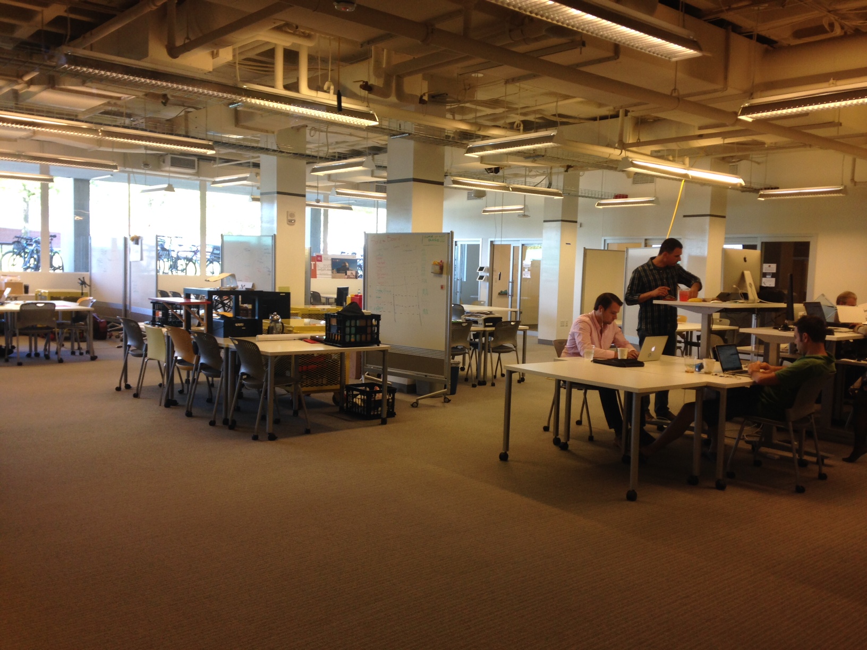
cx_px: 434
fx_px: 827
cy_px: 325
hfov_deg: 55.4
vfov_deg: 42.9
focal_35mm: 33
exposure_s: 1/40
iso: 64
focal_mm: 4.12
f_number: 2.4
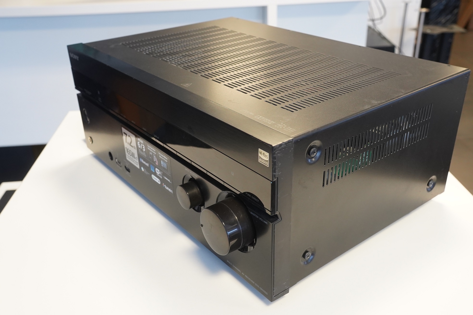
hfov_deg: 53.1
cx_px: 236
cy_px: 158
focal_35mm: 36
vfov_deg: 36.9
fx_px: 473
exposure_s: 1/20
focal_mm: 24
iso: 2000
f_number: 5.6
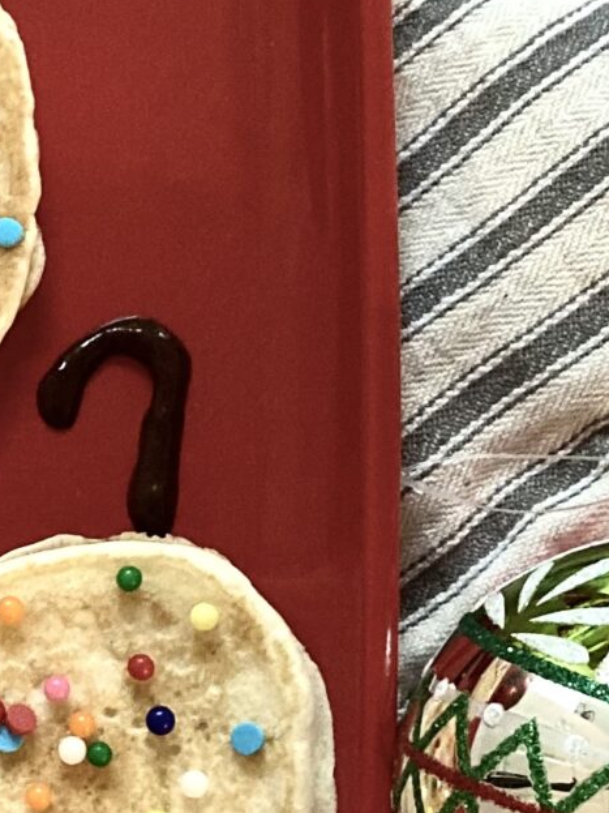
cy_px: 568
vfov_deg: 17.1
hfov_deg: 12.5
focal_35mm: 115
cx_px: -141
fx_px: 2699
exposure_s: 1/30
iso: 320
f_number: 1.8
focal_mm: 3.99
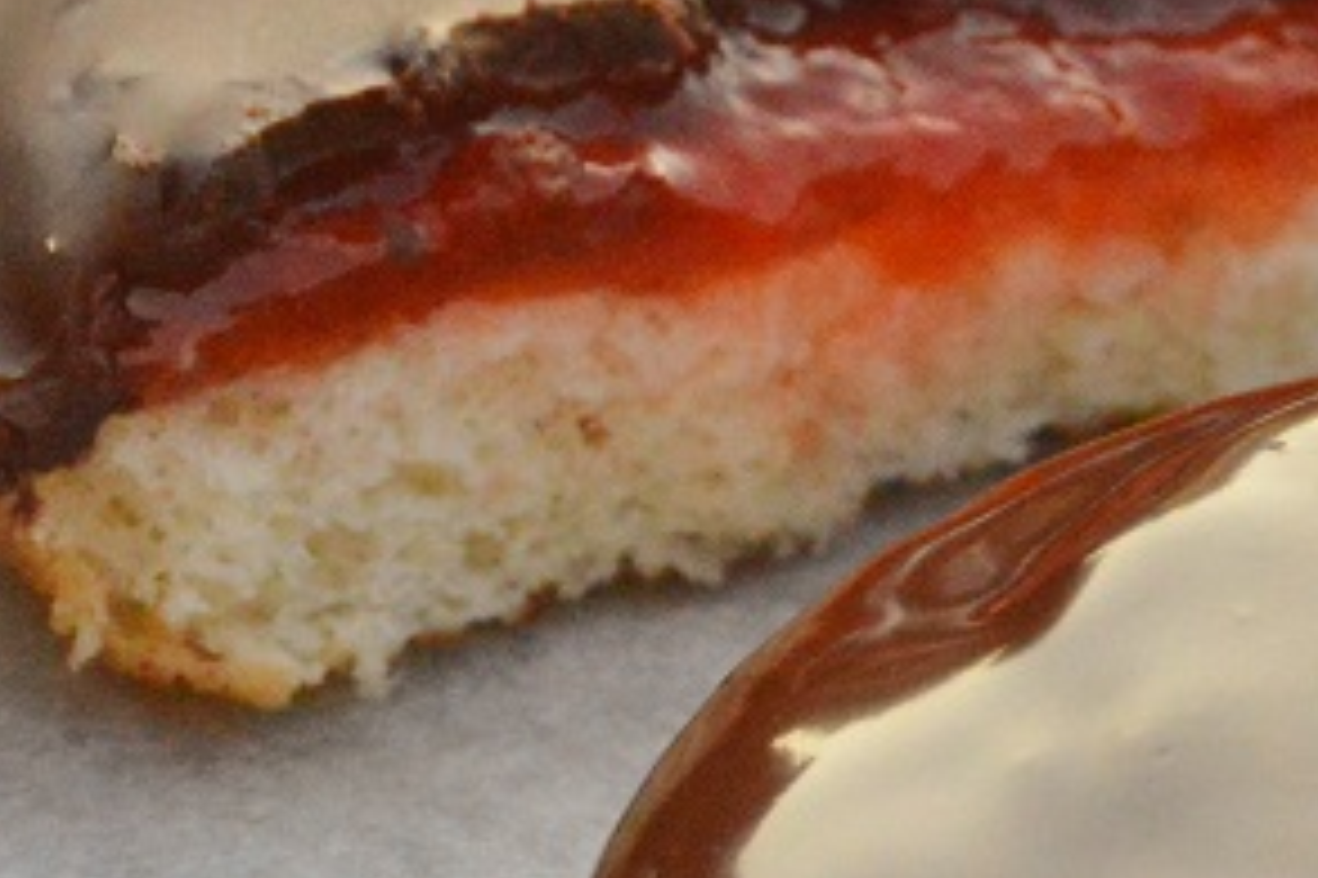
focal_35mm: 288
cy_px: 621
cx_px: 1397
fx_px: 10528
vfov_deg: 4.8
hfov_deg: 7.1
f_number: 9
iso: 4500
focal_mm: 55
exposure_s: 1/1000
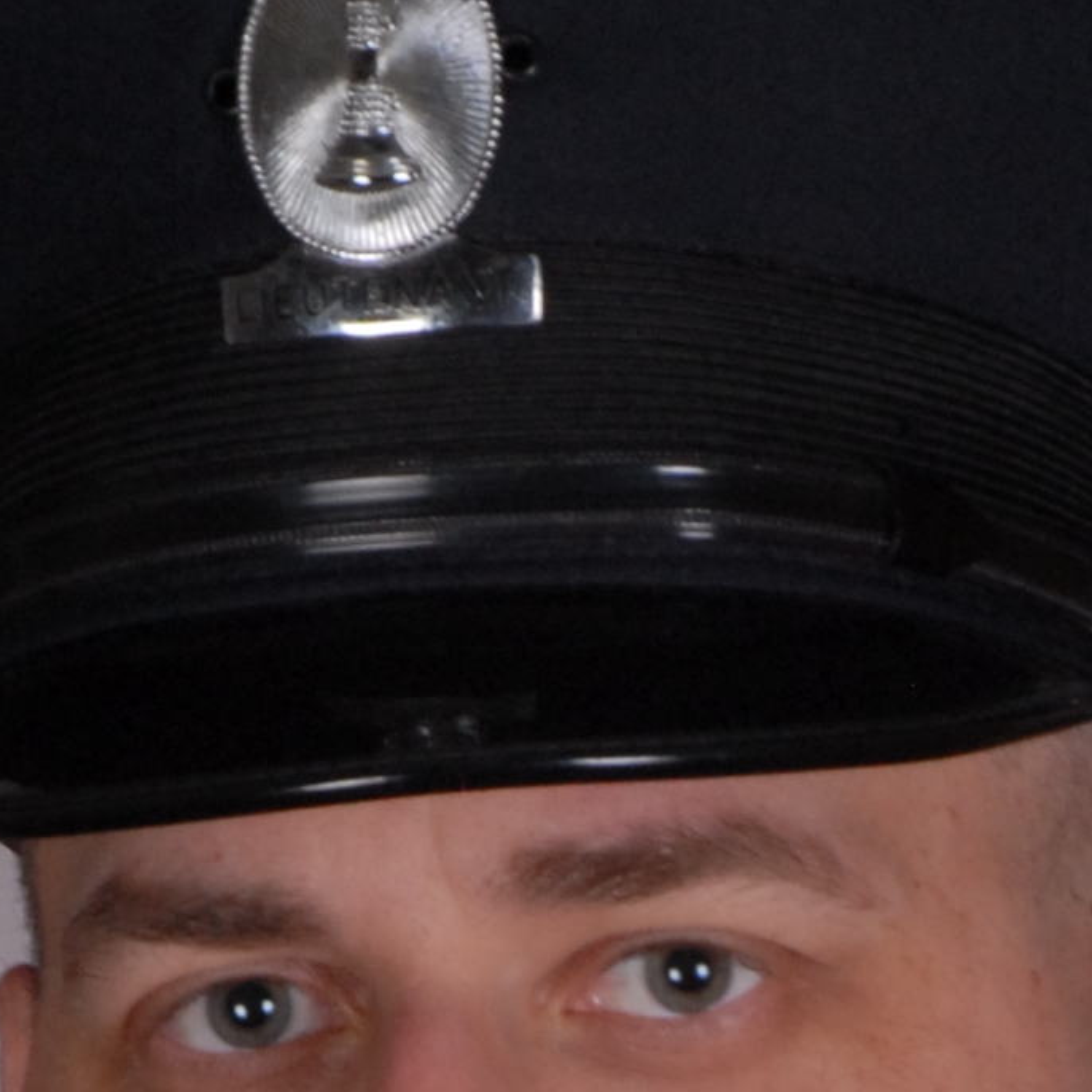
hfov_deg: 4.9
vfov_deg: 4.8
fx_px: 12849
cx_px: 535
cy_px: 2162
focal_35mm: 360
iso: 400
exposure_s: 1/160
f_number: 13
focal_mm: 50
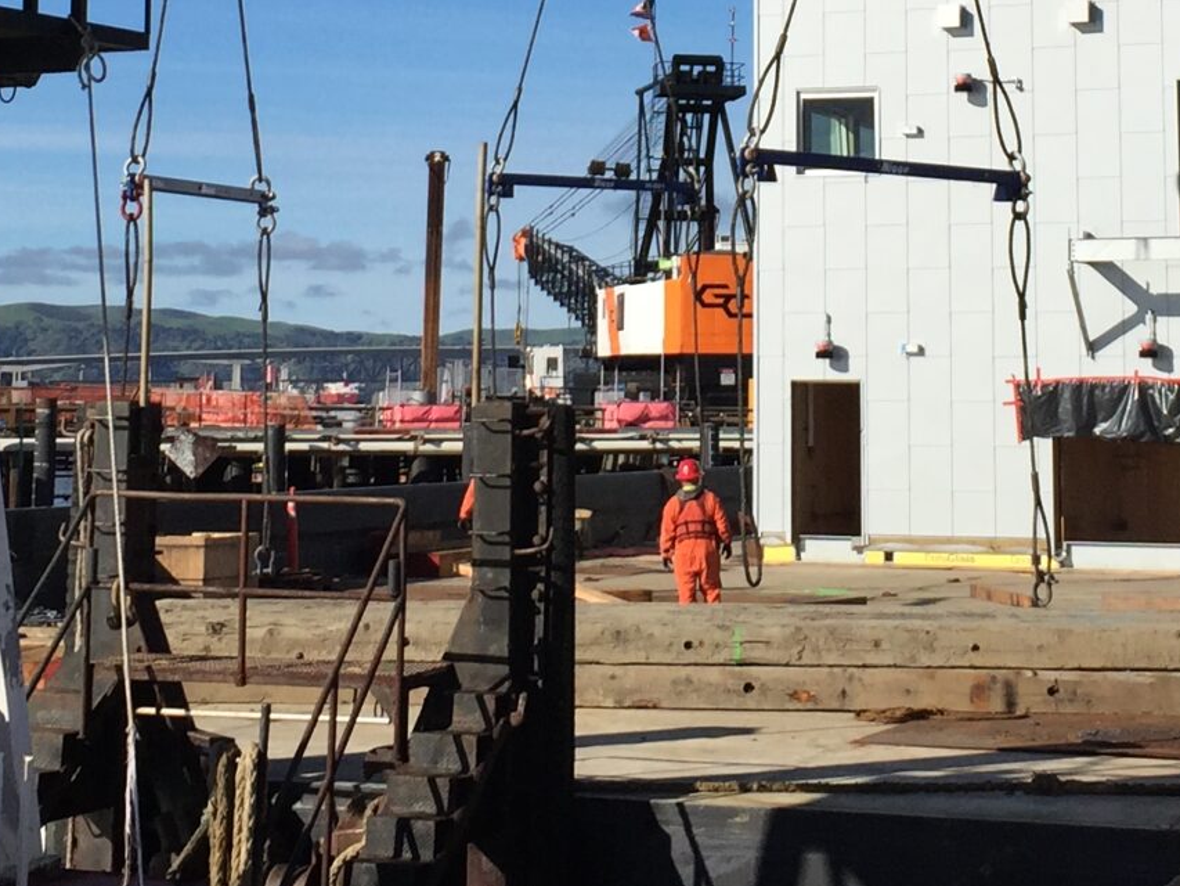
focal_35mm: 87
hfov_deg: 22.5
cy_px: -68
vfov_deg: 16.5
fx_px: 2966
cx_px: 670
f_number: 2.2
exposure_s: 1/3300
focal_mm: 4.15
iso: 32
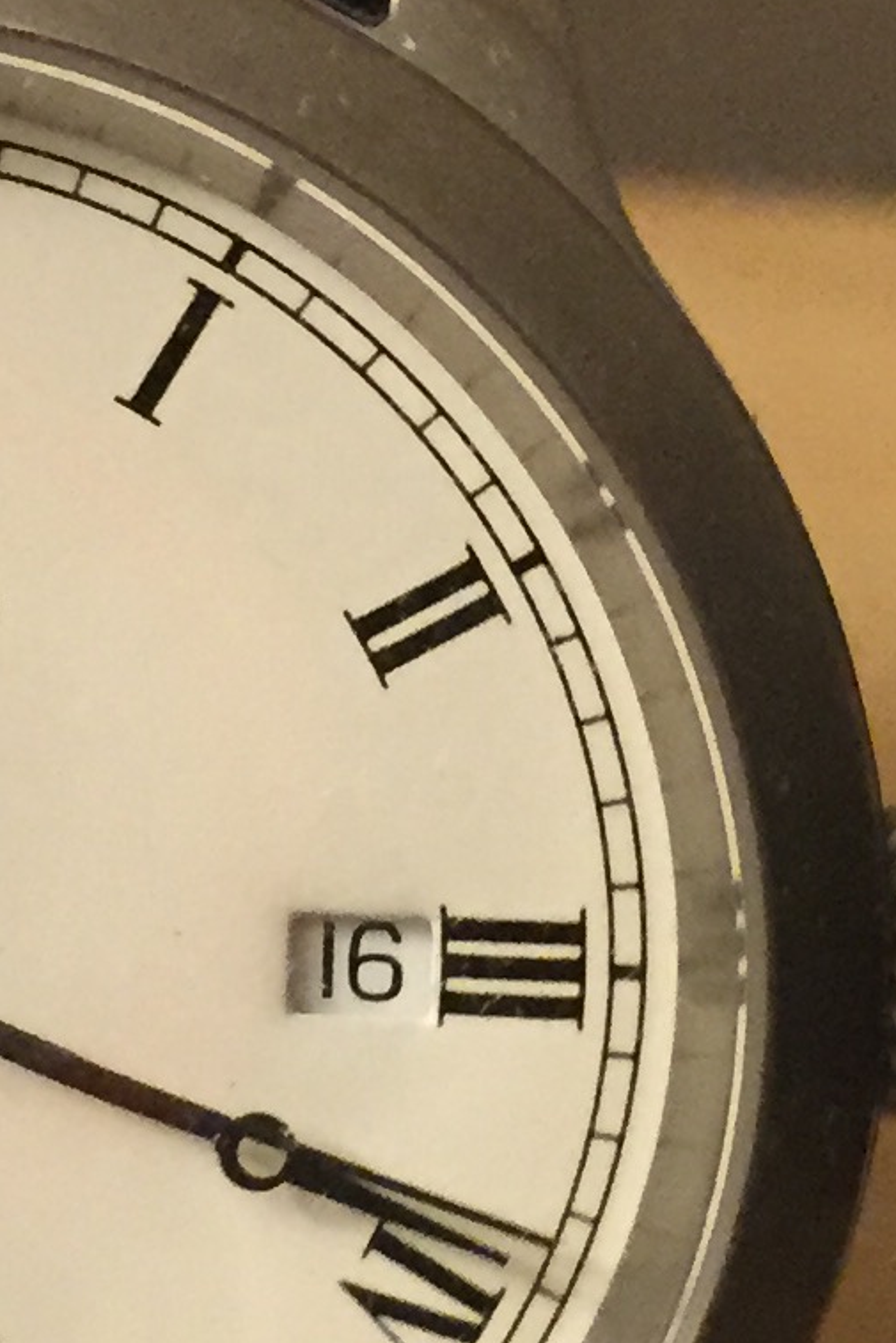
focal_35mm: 130
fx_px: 4851
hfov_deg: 10.5
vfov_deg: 15.7
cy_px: 408
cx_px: 124
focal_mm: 4.15
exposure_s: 1/15
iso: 250
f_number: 2.2
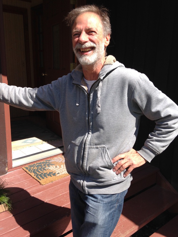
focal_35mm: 33
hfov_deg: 43.0
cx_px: 89
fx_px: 226
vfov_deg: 55.3
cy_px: 118
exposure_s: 1/968
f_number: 2.4
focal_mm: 4.12
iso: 50
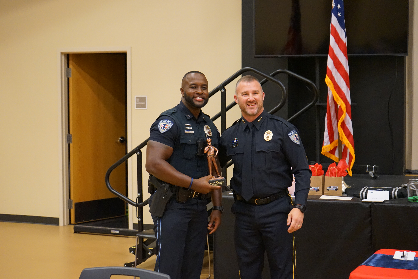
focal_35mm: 70
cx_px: 209
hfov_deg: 28.8
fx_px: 813
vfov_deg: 19.5
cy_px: 140
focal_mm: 70
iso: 5000
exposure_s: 1/160
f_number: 5.6
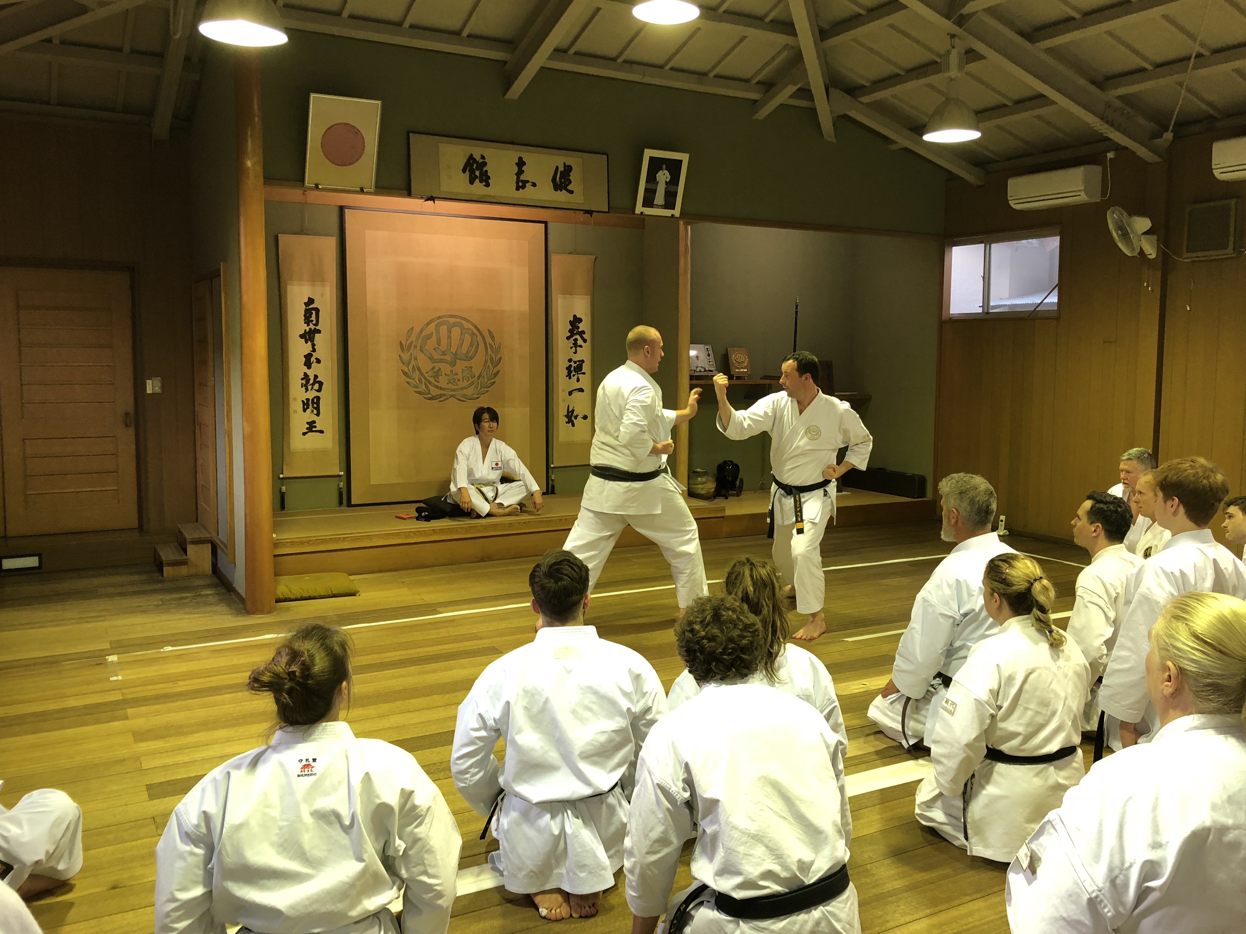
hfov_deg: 58.3
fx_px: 1116
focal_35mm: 31
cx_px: 653
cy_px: 451
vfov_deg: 45.4
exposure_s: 1/24
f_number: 1.8
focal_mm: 3.99
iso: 32
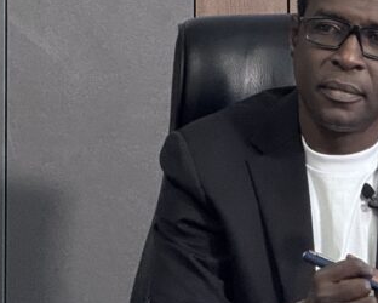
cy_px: -91
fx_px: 4299
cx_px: 447
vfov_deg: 4.0
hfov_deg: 5.0
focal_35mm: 384
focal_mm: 15.66
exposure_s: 1/60
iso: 320
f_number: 2.8
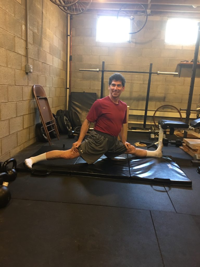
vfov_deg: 61.7
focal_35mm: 29
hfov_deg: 48.2
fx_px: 223
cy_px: 134
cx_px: 100
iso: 100
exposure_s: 1/10
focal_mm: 4.15
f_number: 2.2
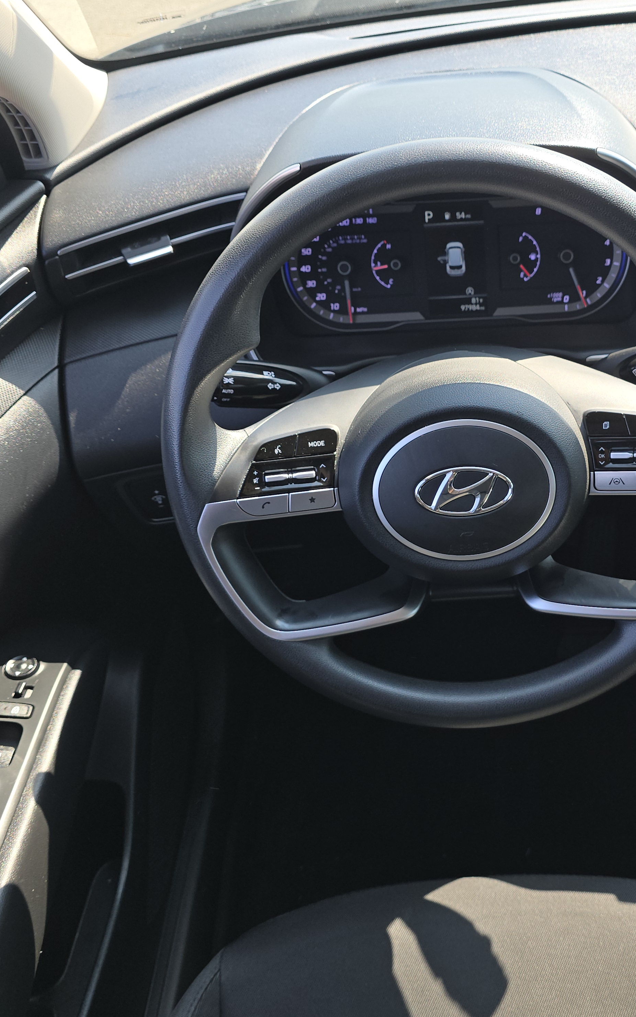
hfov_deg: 37.4
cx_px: 479
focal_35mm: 33
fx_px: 915
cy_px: 506
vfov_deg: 58.1
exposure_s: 1/180
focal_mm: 6.3
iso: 16
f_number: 1.7
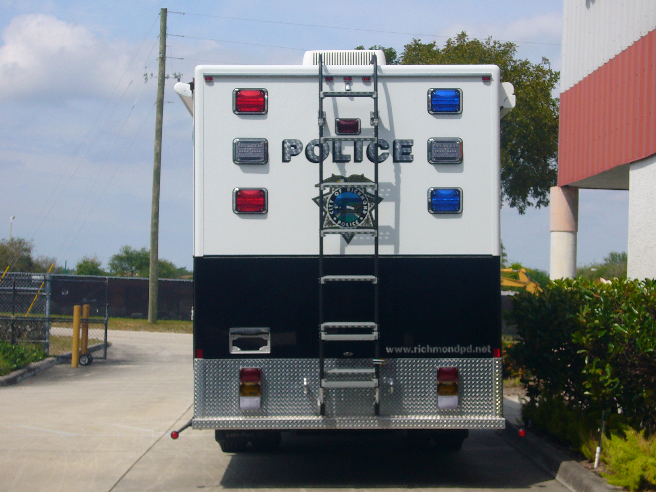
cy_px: 246
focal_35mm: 73
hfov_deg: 26.7
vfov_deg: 20.2
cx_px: 328
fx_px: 1383
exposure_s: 1/200
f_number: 9
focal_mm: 12
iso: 80
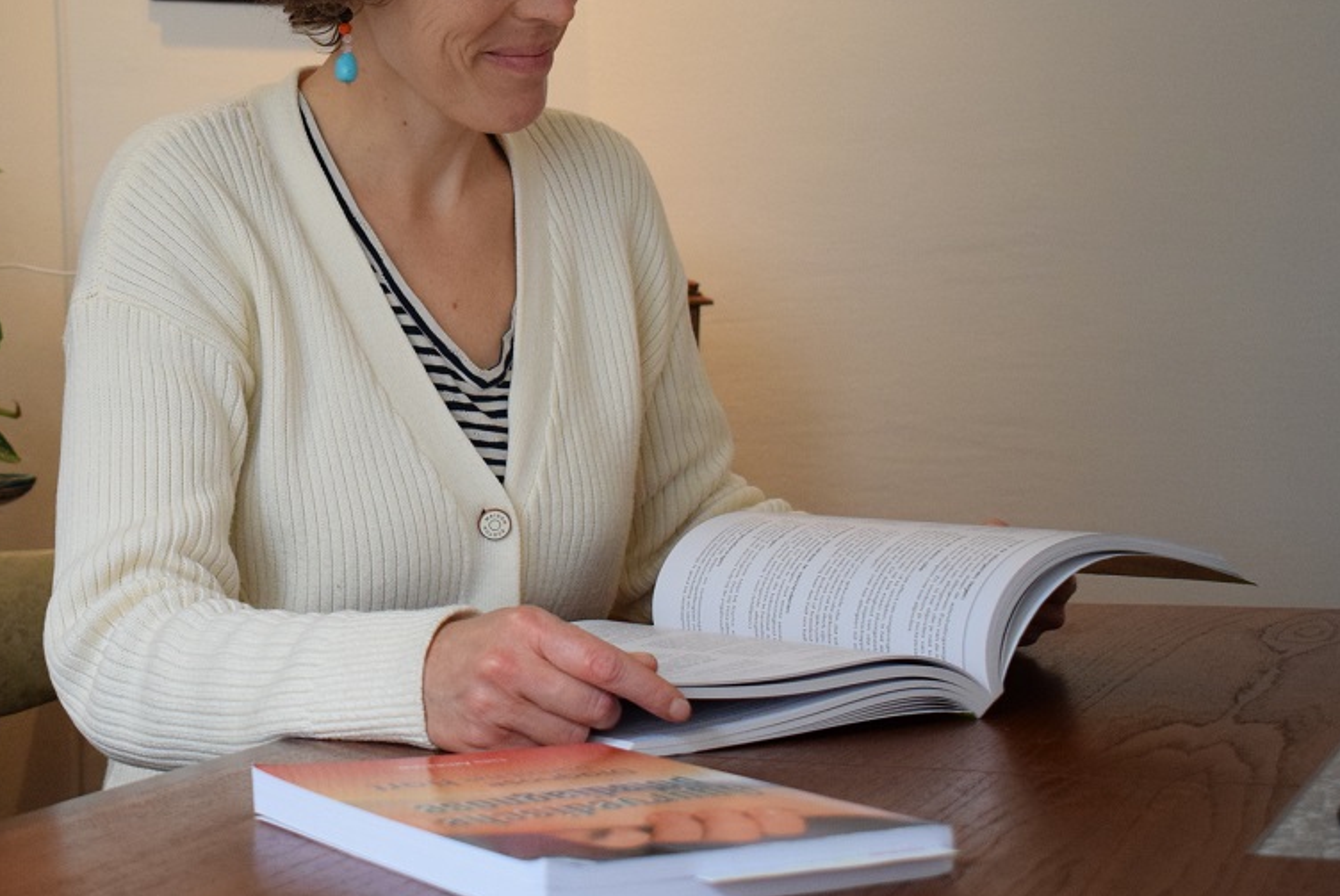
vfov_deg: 20.3
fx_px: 2496
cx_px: 299
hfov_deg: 29.5
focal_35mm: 67
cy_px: 276
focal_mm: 28
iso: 1600
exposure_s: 1/50
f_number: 4.2
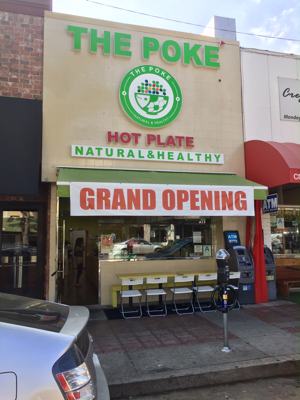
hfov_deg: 48.2
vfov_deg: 61.7
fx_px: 335
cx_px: 150
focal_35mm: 29
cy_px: 200
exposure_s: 1/573
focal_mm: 4.15
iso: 32
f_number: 2.2
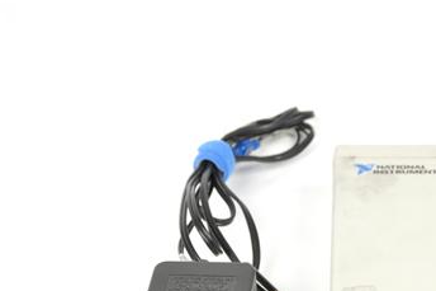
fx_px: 1961
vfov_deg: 8.4
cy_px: 246
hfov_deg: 12.6
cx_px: 366
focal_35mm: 162
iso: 200
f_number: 8
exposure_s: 1/200
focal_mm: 62
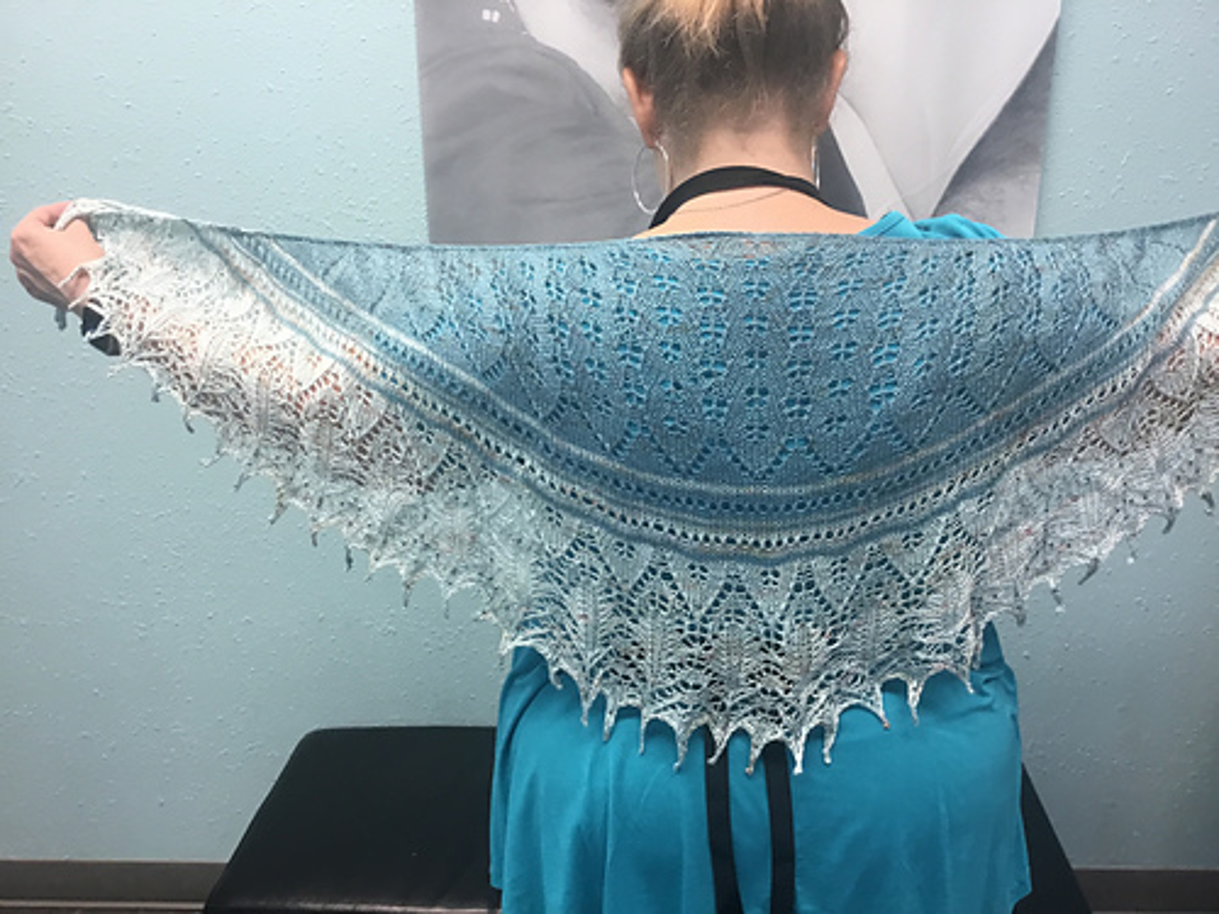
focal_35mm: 31
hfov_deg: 58.4
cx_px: 610
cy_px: 457
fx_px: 1092
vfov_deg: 45.4
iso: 64
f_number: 2.4
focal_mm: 3.3
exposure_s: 1/30
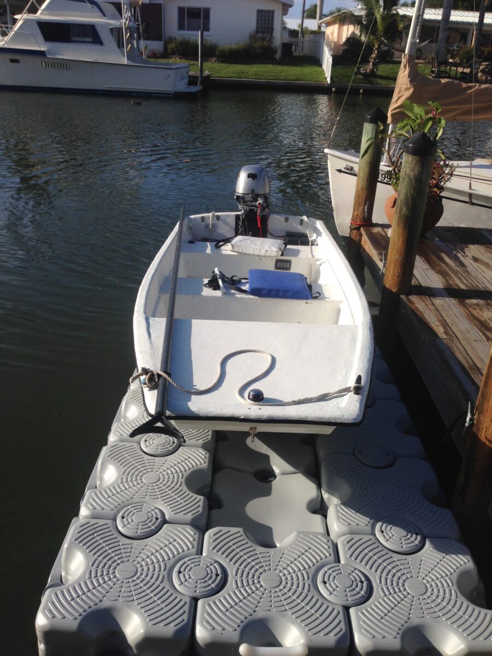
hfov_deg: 42.9
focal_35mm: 33
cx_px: 246
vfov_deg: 55.4
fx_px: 625
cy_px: 328
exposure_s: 1/2088
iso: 50
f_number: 2.4
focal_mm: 4.12
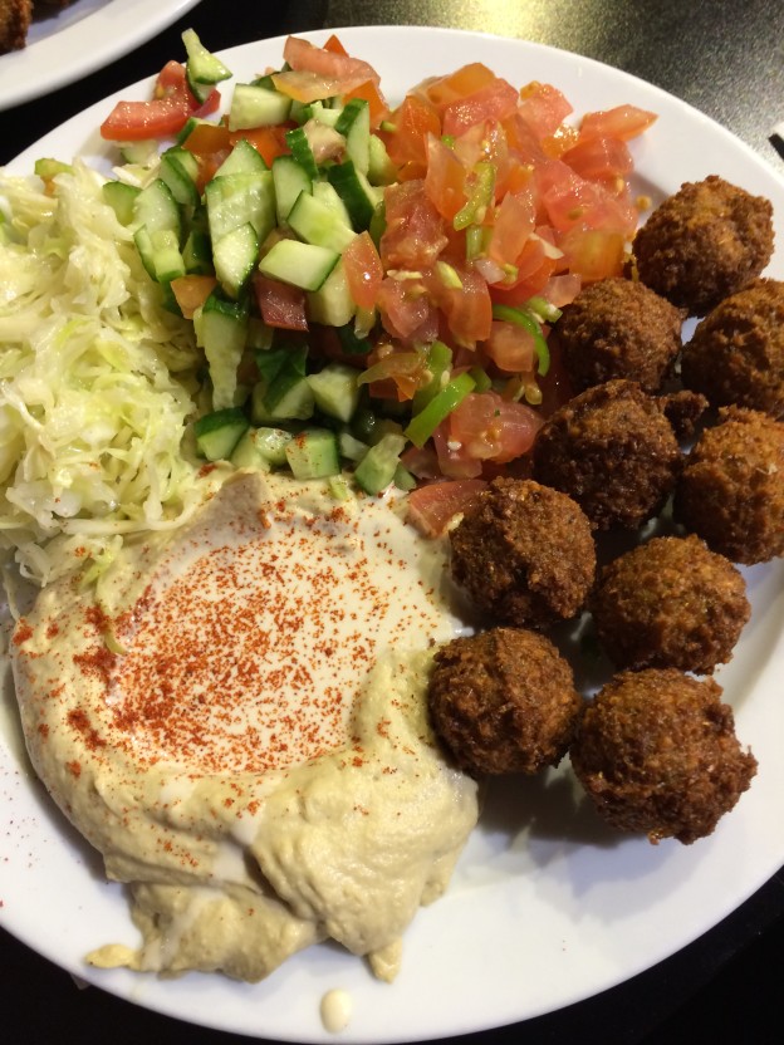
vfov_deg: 61.7
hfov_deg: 48.2
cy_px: 522
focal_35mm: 29
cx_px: 392
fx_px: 876
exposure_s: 1/33
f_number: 2.2
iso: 125
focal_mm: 4.15
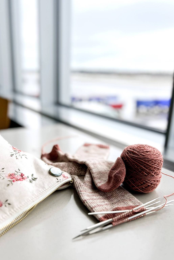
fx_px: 203
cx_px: 85
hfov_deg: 46.4
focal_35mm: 28
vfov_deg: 65.5
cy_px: 132
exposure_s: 1/750
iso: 50
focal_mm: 5.7
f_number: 1.5
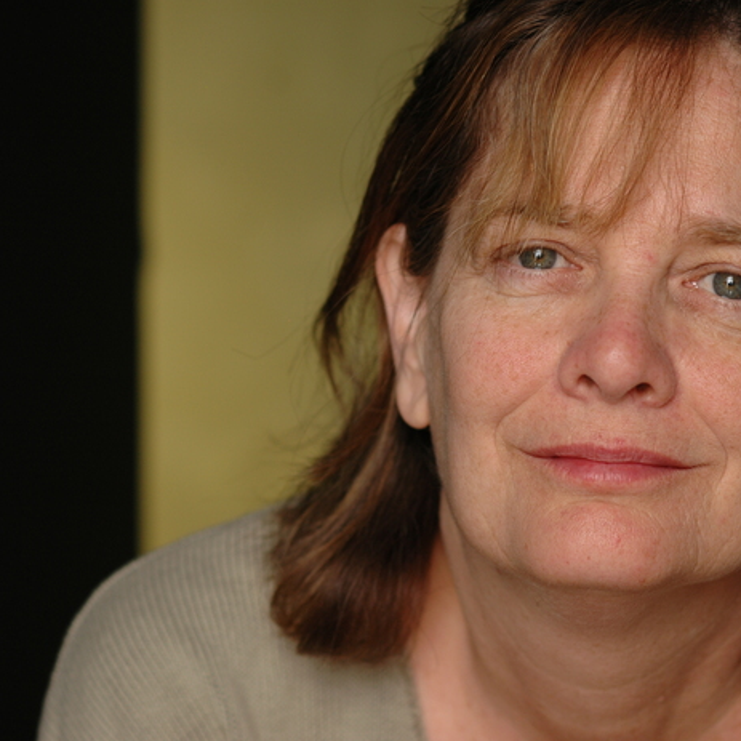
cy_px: 370
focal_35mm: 164
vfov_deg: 10.7
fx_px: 3963
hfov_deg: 10.7
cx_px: 423
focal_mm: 85
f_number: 3.5
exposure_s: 1/200
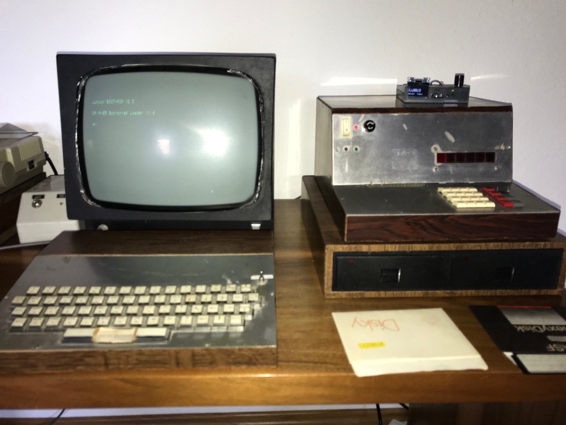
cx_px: 283
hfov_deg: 63.4
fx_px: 458
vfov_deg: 49.7
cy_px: 212
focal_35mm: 28
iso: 25
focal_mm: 3.99
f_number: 1.8
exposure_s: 1/25
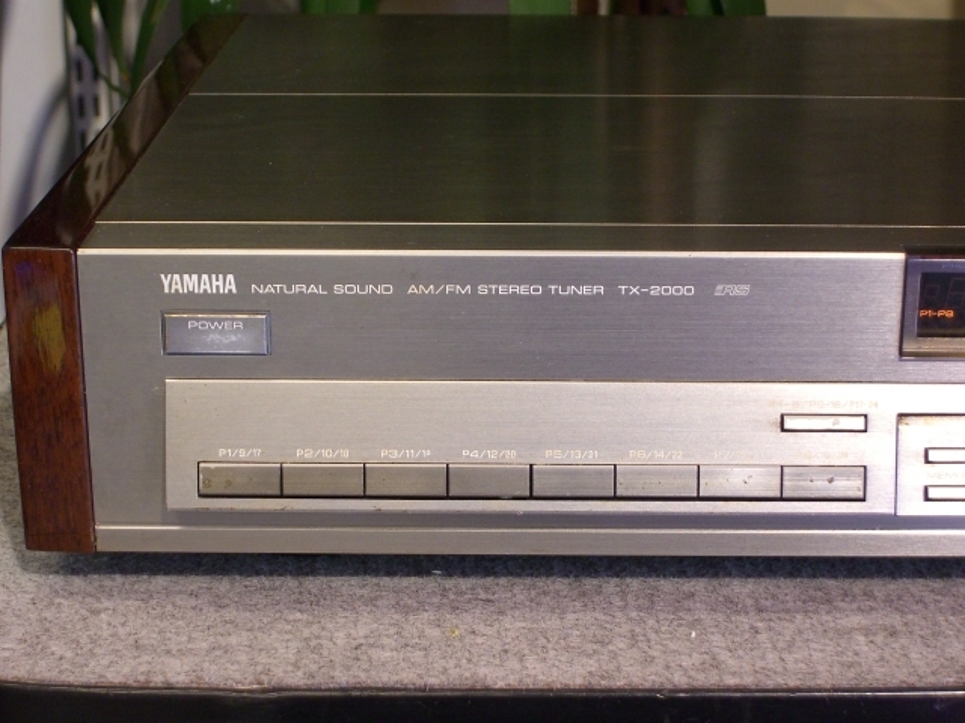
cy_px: 362
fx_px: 2230
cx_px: 482
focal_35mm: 80
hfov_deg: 24.4
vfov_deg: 18.4
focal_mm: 16.6
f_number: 4.4
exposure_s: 1/30
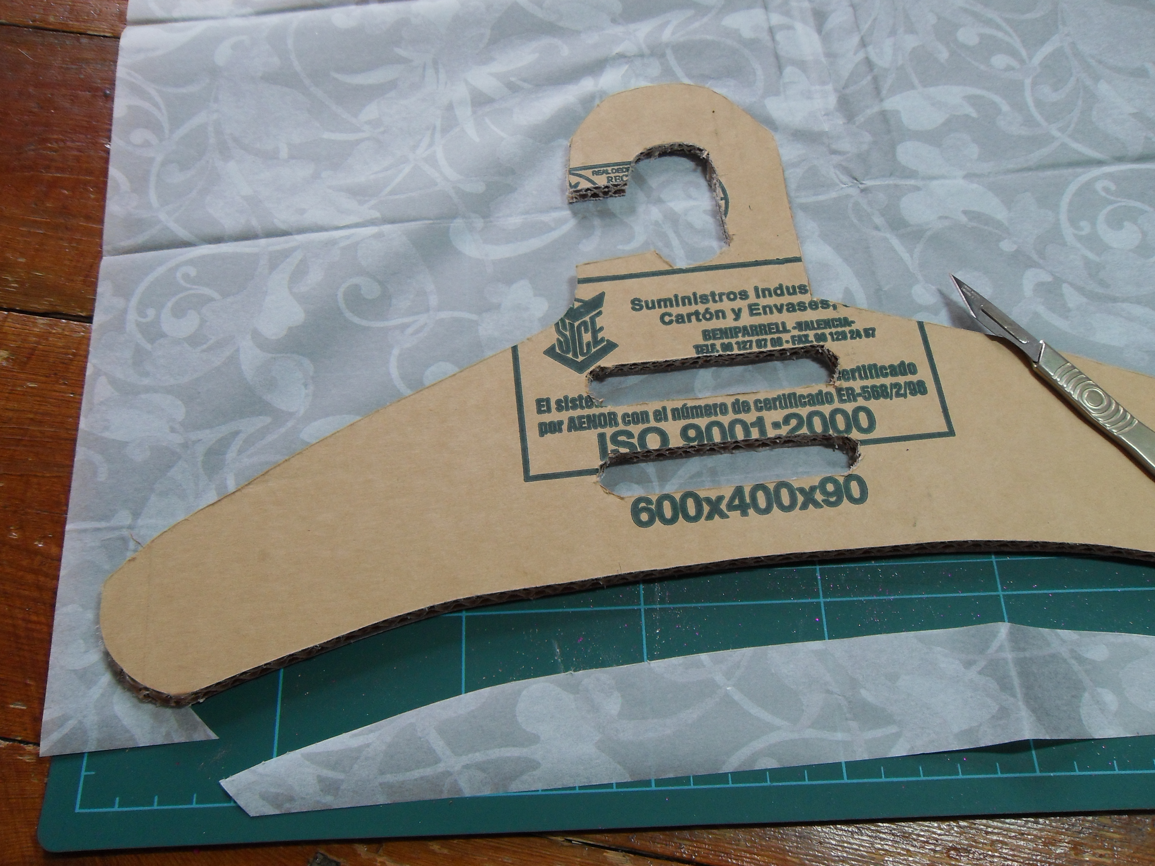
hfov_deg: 52.6
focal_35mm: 35
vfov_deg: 40.7
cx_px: 578
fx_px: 1168
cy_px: 433
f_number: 3.5
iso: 160
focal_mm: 6.3
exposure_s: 1/30
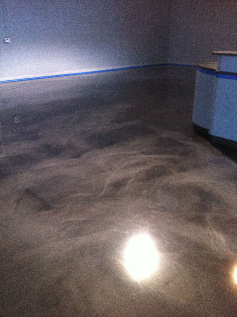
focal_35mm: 35
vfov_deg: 52.7
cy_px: 158
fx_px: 320
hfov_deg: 40.6
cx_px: 118
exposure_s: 1/15
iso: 400
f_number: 2.8
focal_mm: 3.85
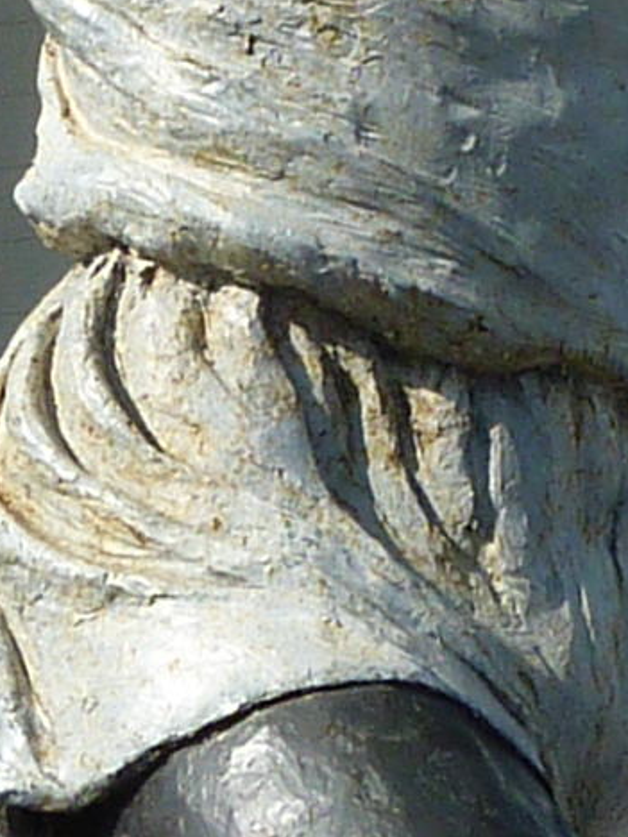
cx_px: 488
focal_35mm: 195
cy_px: 64
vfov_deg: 10.1
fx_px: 4717
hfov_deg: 7.6
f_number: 4.5
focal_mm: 4.1
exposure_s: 1/500
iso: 80
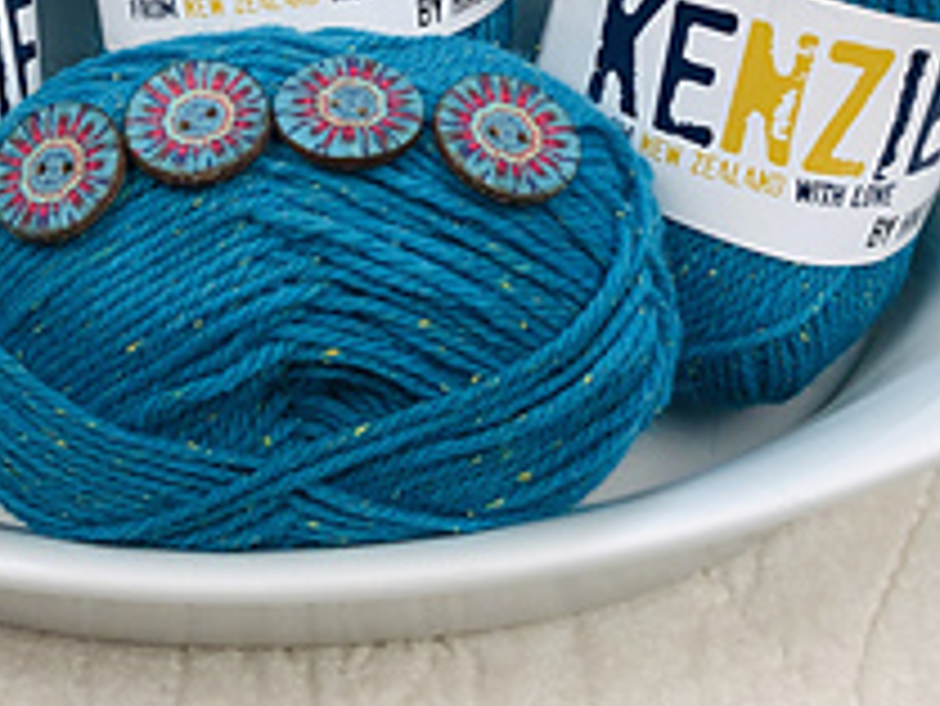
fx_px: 1820
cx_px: 283
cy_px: 43
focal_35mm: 67
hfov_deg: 28.7
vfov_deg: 21.4
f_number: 1.8
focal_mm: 4
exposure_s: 1/40
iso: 25
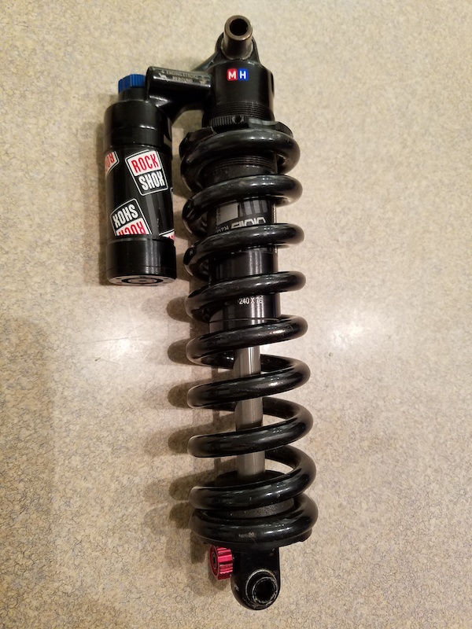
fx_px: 473
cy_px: 314
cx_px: 236
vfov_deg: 67.3
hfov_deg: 53.1
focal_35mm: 26
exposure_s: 1/24
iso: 200
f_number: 1.7
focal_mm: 4.2
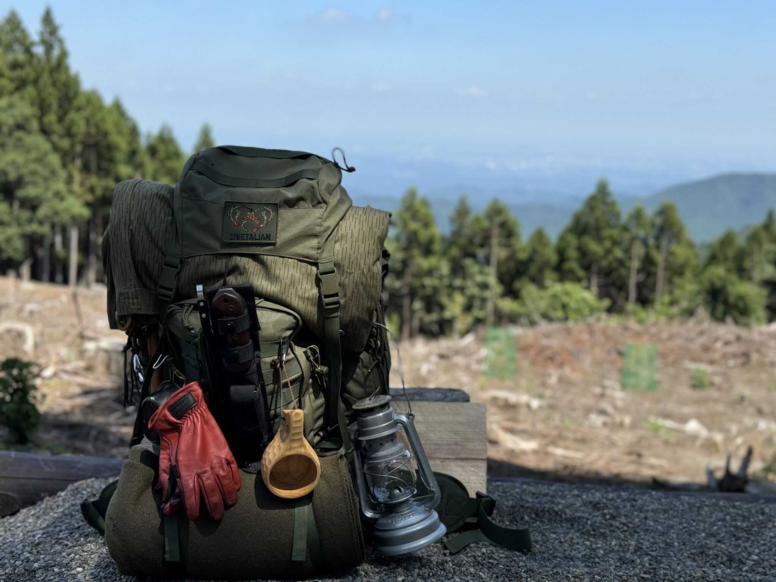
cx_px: 388
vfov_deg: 30.3
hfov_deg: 39.7
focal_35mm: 48
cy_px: 291
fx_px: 1076
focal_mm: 6.76
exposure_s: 1/2252
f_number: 1.78
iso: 64
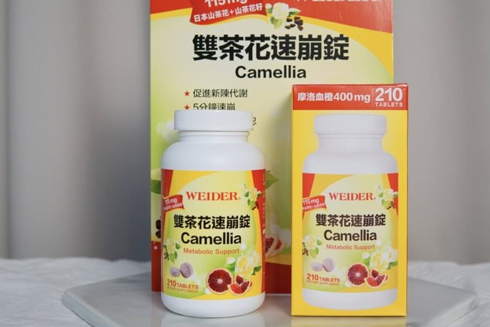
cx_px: 275
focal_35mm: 56
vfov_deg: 24.2
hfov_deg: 35.6
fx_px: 763
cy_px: 149
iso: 320
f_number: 4
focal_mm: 30
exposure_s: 1/160
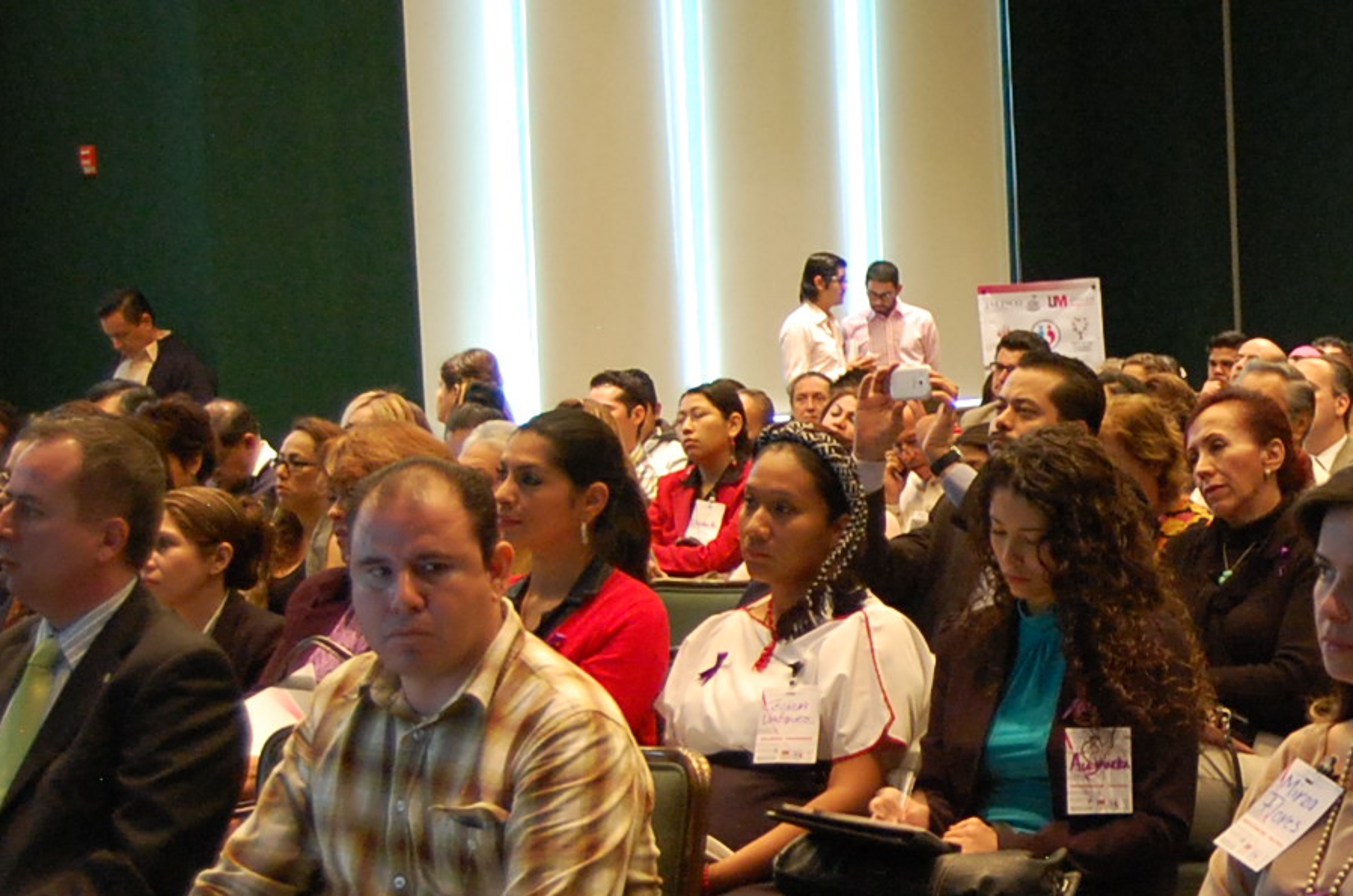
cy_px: 584
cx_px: 1484
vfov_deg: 13.9
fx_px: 3676
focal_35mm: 98
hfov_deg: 19.9
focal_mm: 26
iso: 1000
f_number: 4
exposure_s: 1/8
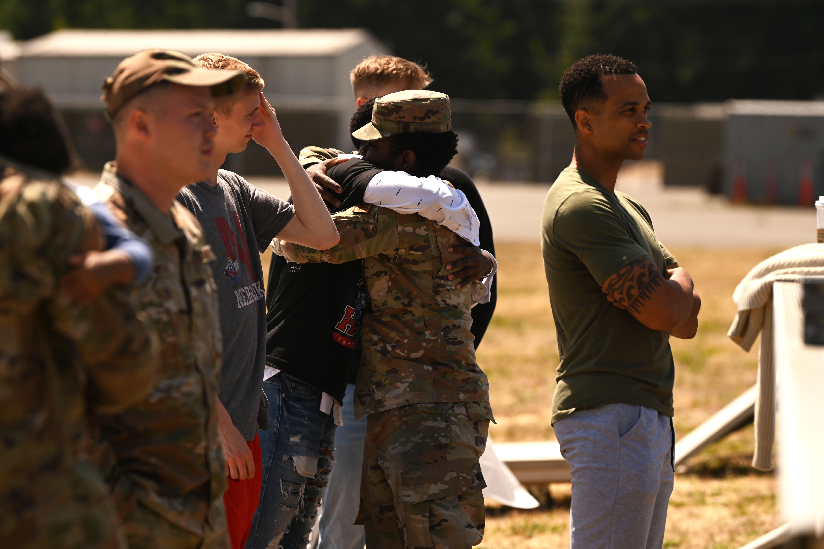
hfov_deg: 10.3
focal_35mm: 200
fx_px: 4575
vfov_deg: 6.9
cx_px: 412
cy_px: 274
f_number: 5
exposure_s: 1/1000
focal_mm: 200
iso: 100
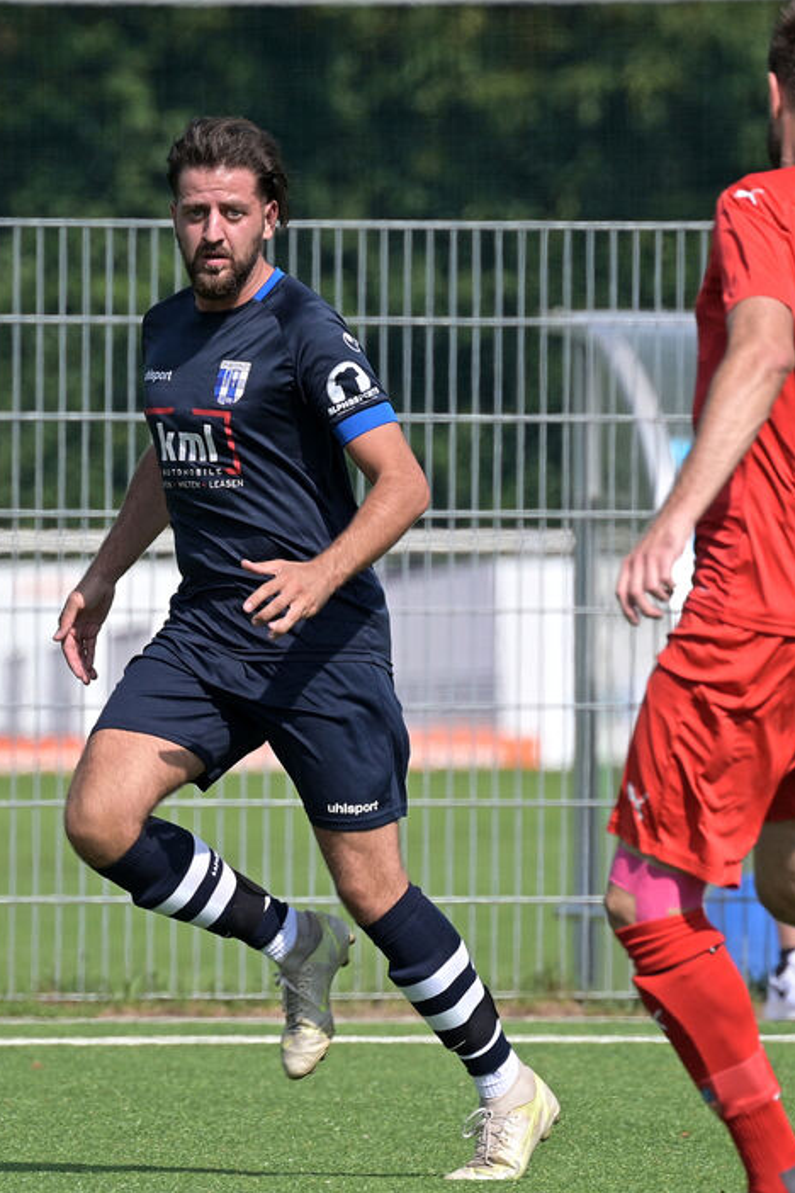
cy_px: 622
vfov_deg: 3.0
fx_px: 22656
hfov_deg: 2.0
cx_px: 275
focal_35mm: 684
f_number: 6.3
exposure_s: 1/1250
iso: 280
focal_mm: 400
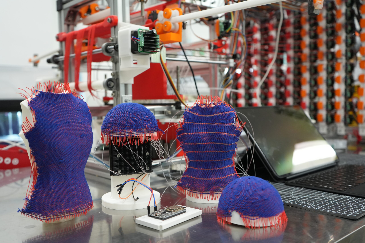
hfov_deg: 54.4
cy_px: 122
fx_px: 355
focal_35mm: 35
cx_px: 182
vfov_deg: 37.9
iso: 2500
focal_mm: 35
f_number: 4
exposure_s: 1/160
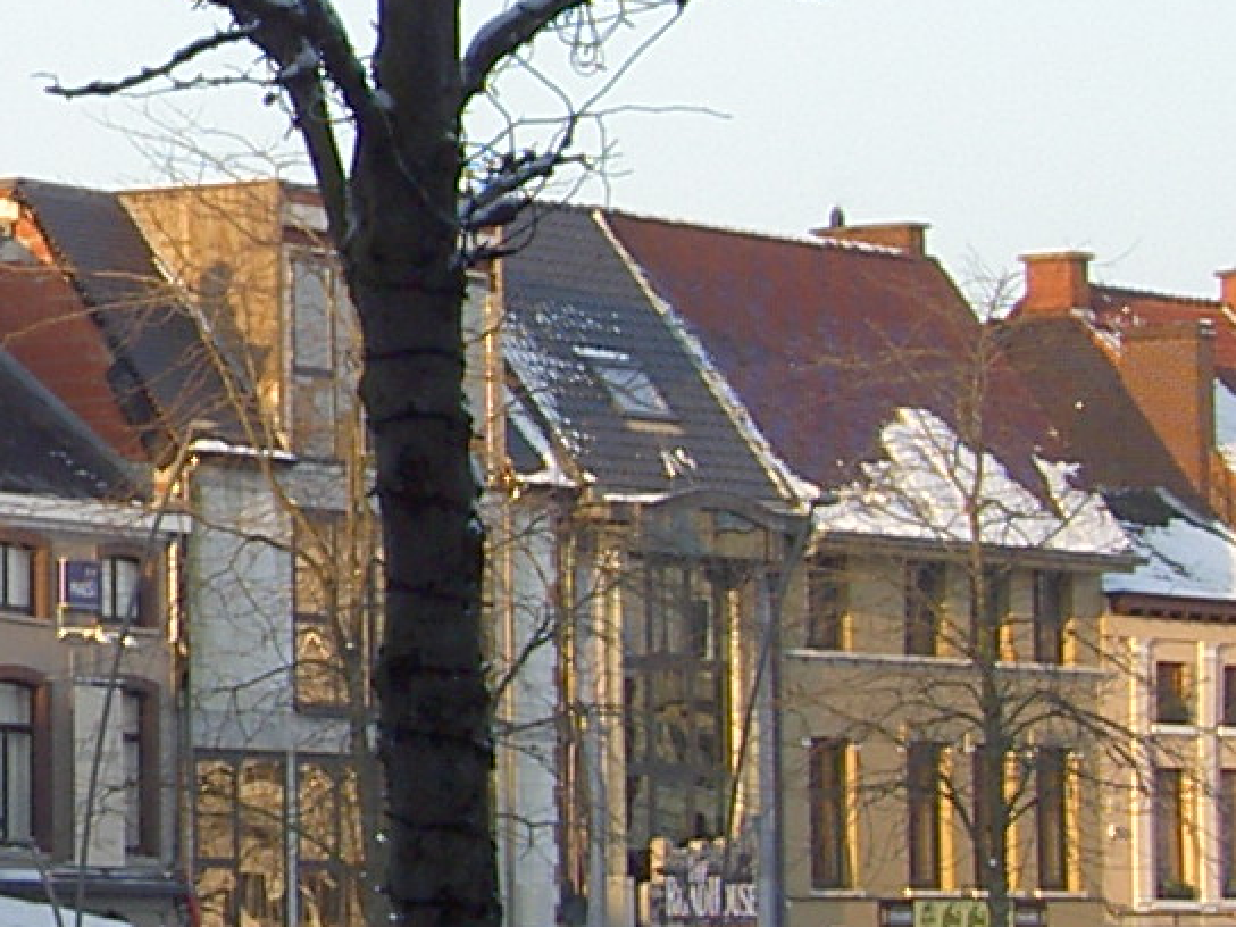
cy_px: 316
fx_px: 7213
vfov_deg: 7.4
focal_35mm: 202
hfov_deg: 9.4
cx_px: -927
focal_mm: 8
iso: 50
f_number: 4.7
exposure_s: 1/100
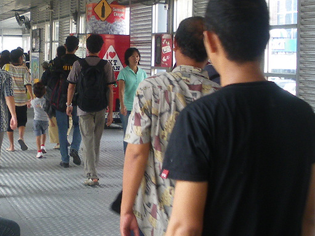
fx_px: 655
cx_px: 79
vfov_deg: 20.4
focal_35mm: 72
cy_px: 97
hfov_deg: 26.7
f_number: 3.5
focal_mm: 6.3
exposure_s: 1/50
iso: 125
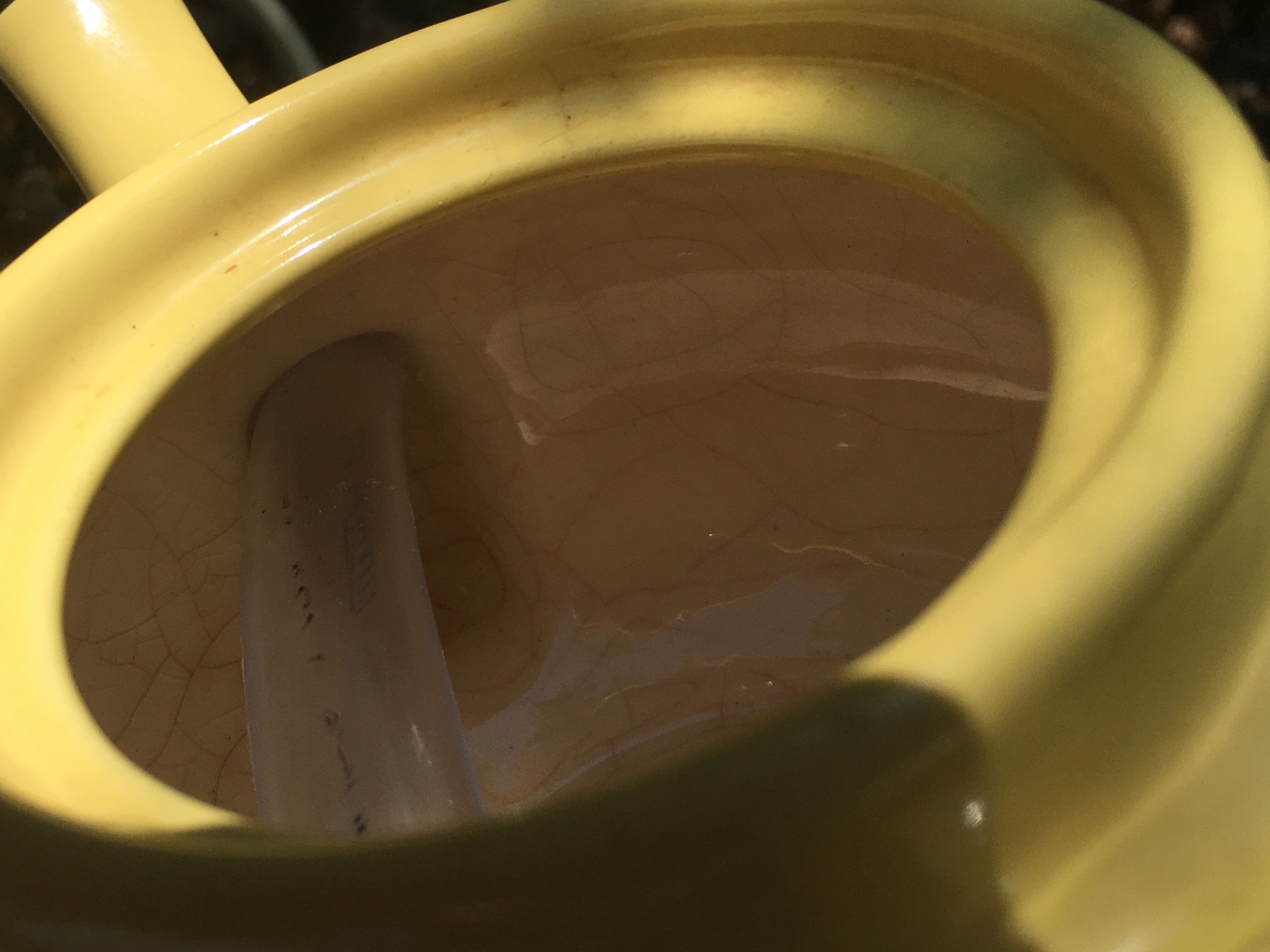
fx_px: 1541
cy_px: 378
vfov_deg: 34.2
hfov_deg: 44.7
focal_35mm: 42
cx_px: 548
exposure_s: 1/2849
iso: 25
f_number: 2.2
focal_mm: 4.15
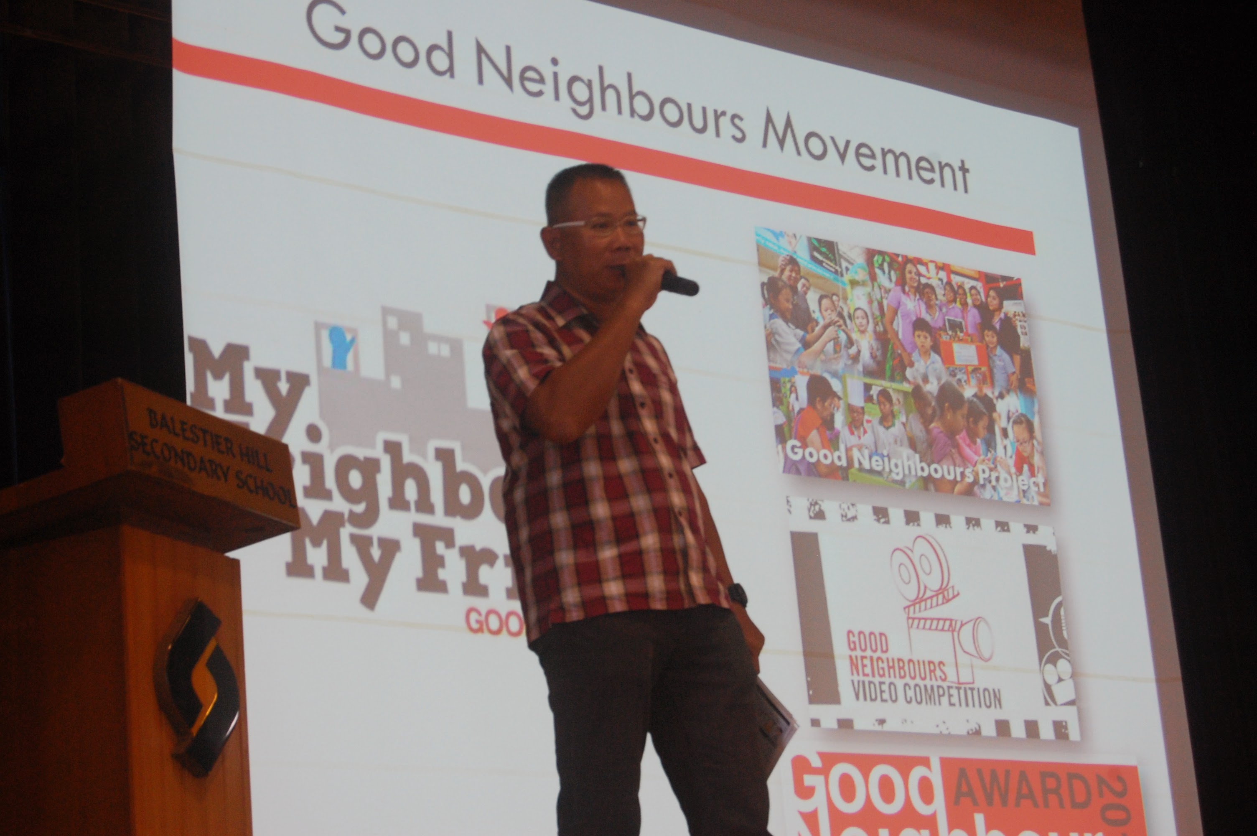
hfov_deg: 24.6
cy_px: 418
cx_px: 628
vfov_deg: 16.5
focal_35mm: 82
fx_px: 2878
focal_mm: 55
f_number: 8
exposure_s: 1/50
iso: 800
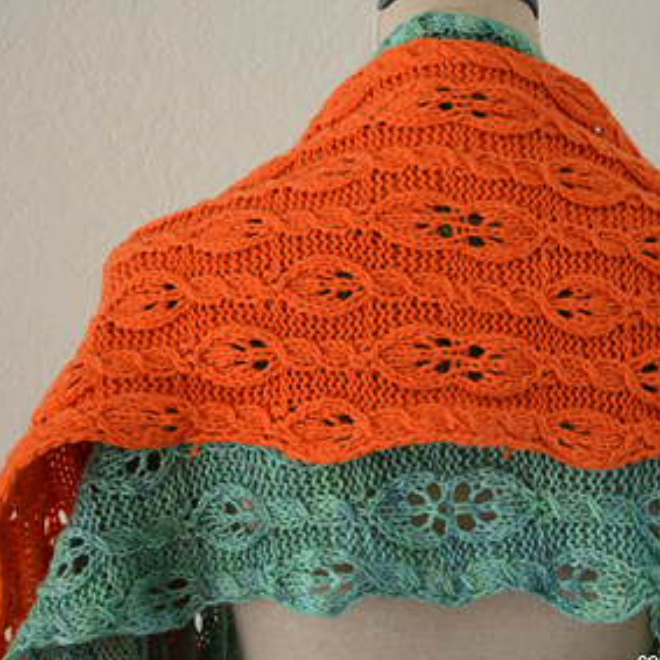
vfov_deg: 21.4
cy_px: 309
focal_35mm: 81
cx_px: 424
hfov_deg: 21.3
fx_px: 1747
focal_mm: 36
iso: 560
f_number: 5
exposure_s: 1/60
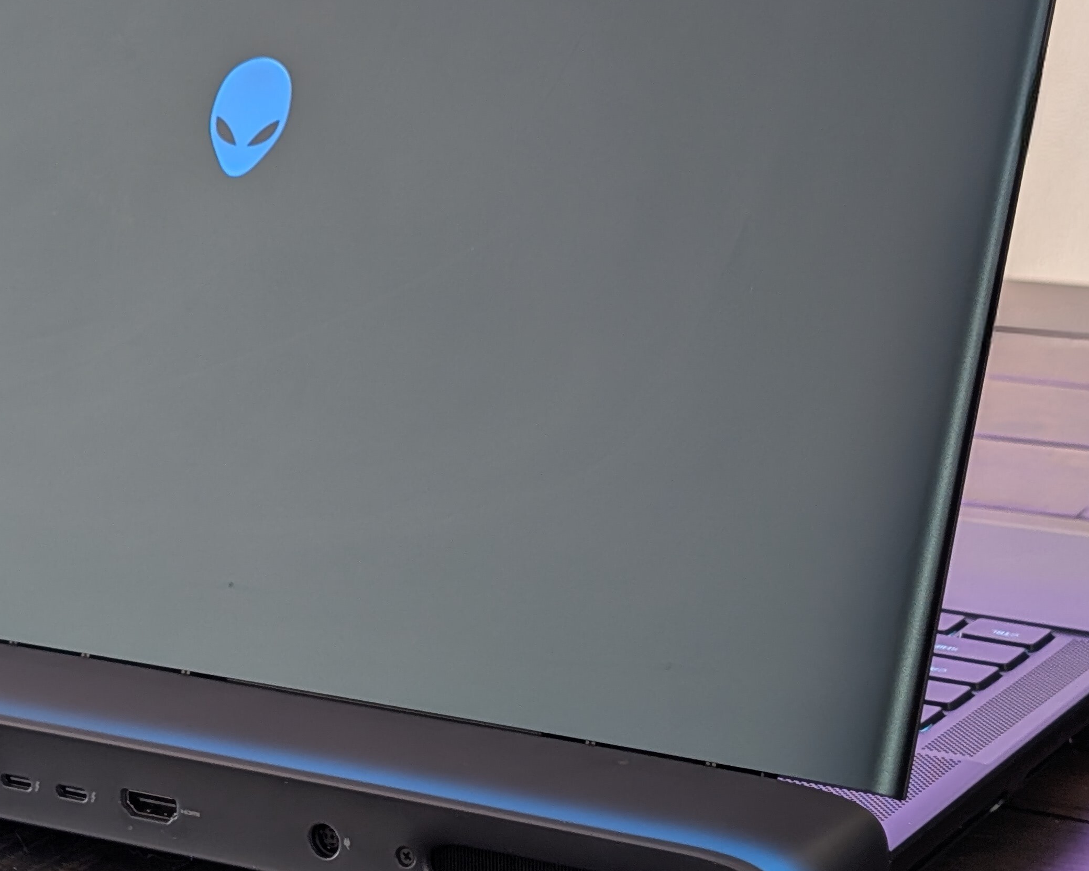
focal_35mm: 94
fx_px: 3029
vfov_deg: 16.3
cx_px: 340
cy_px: 321
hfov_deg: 20.3
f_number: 1.68
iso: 20
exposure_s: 1/23.9
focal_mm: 6.9
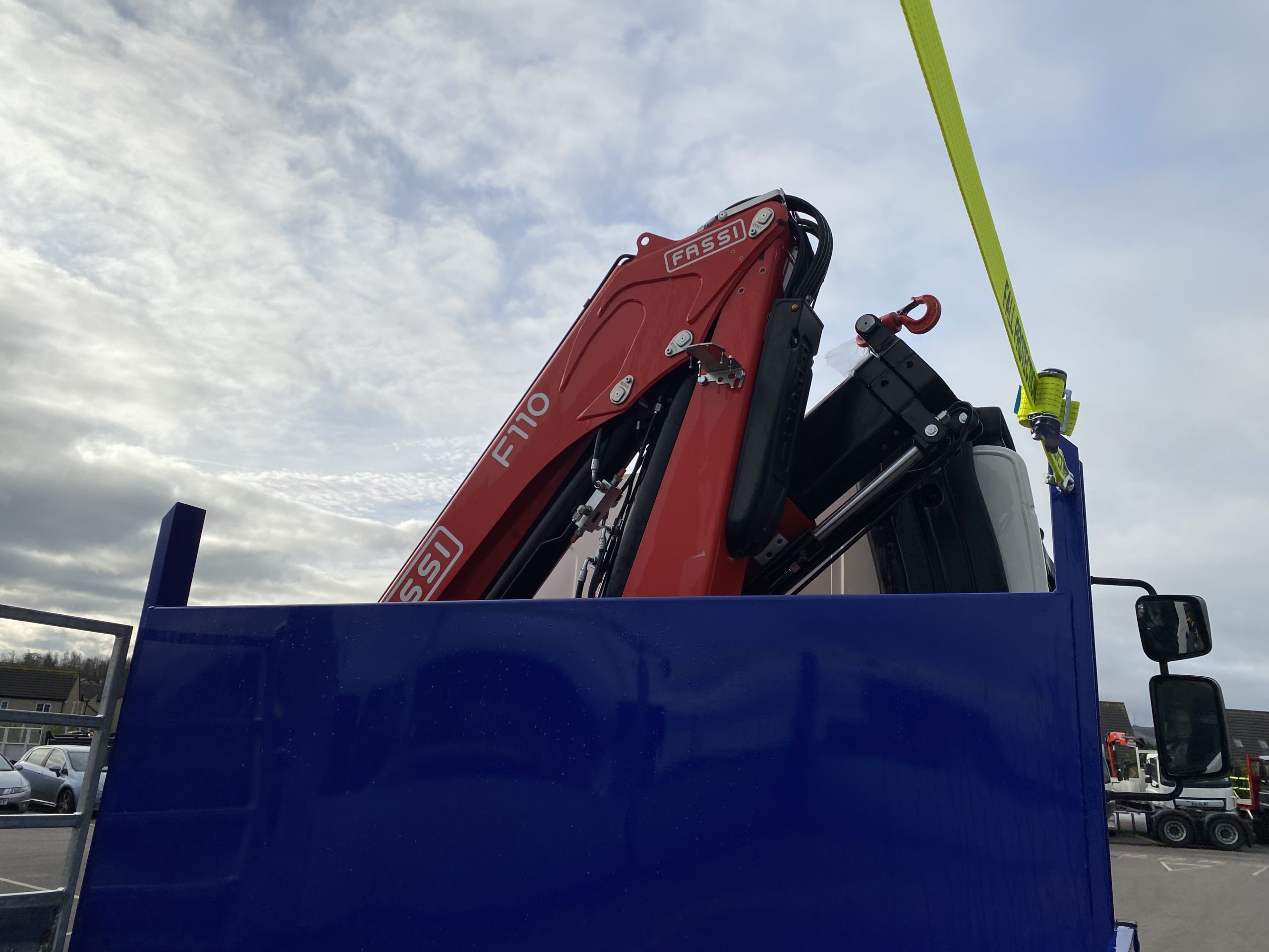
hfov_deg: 67.3
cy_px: 476
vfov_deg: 53.1
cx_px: 634
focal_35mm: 26
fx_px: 953
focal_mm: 4.25
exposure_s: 1/4808
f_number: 1.8
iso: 32
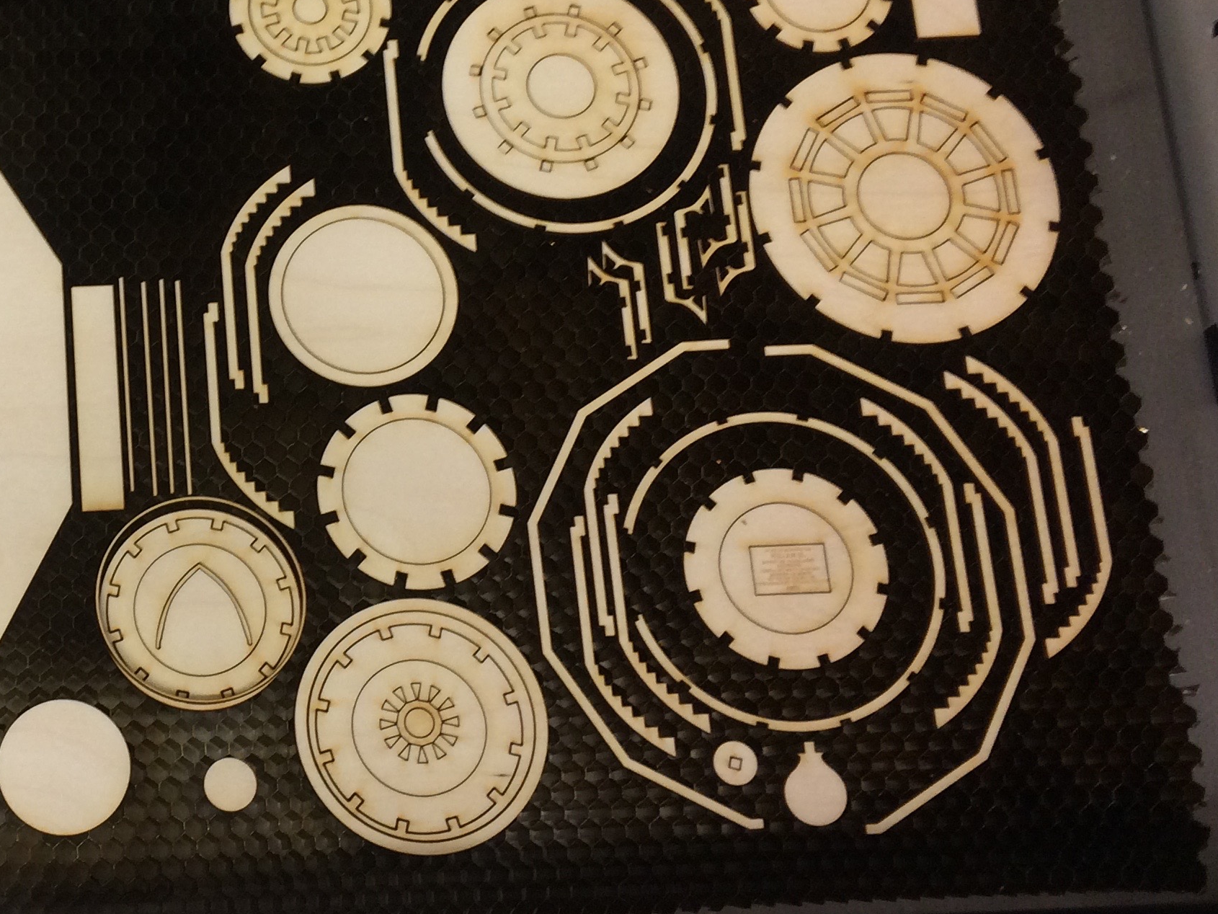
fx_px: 1971
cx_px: 63
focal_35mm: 56
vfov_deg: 26.0
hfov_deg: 32.2
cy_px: 356
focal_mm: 4.15
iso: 80
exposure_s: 1/30
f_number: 2.2
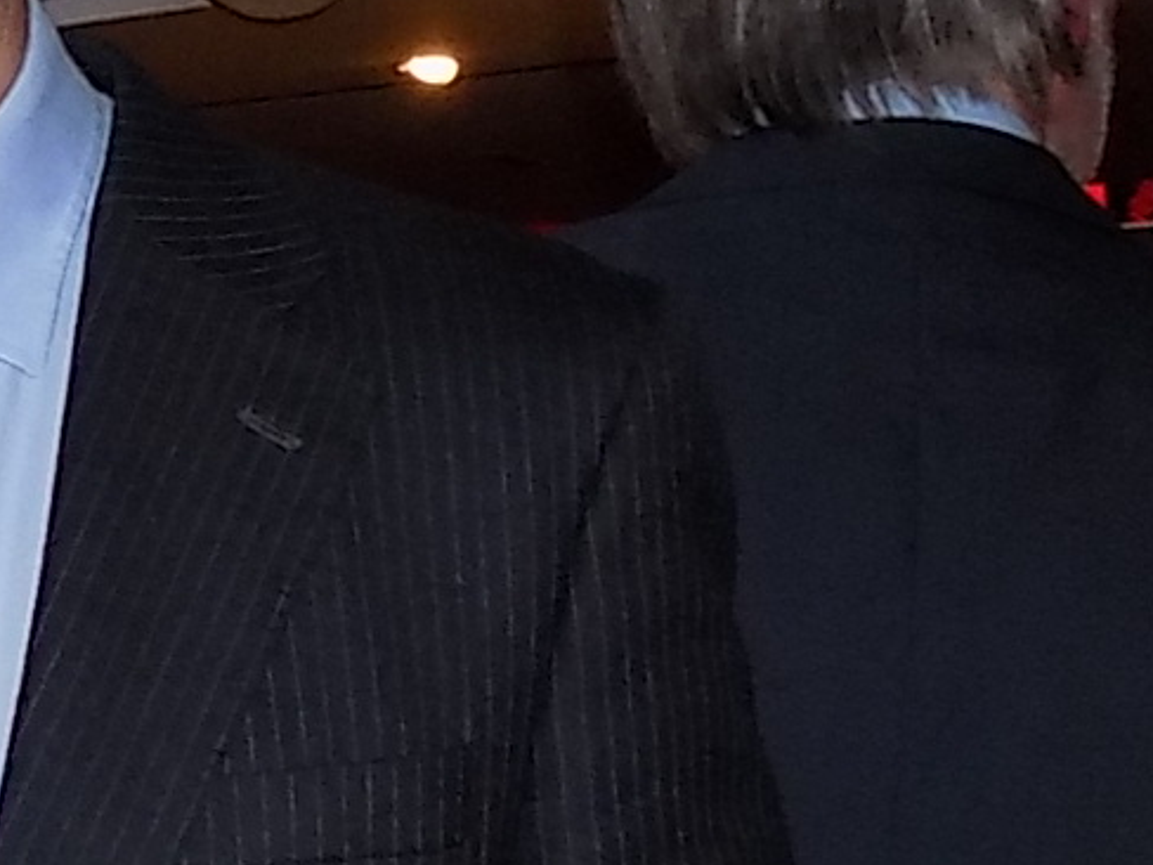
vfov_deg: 13.8
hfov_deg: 16.5
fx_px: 3564
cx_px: -652
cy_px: 584
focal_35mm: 107
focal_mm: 4
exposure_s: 1/30
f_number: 3.1
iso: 200
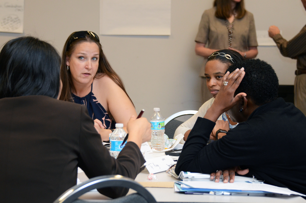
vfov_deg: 12.6
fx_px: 916
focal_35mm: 108
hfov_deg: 19.0
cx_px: 153
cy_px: 102
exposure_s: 1/100
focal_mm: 72
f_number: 5.6
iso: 1250
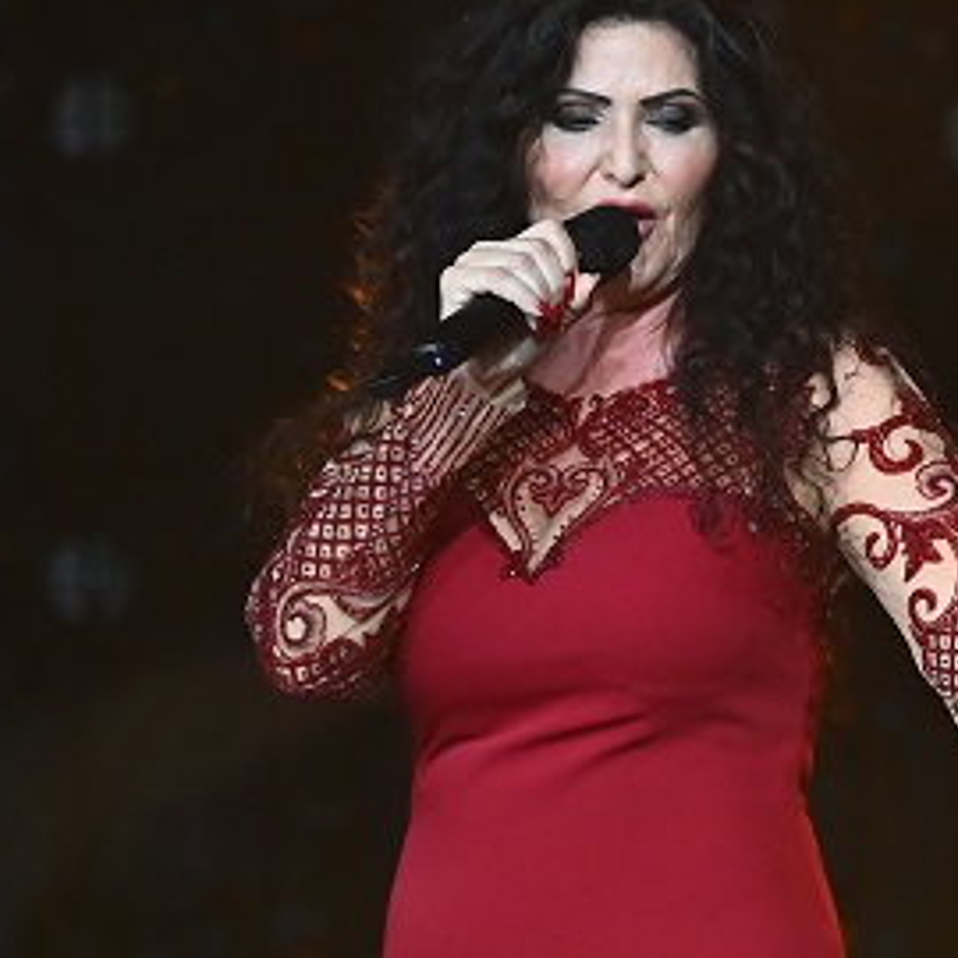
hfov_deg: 2.1
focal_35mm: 849
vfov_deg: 2.1
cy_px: 633
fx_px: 26583
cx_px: 1100
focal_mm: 200
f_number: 3.2
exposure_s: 1/400
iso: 1100
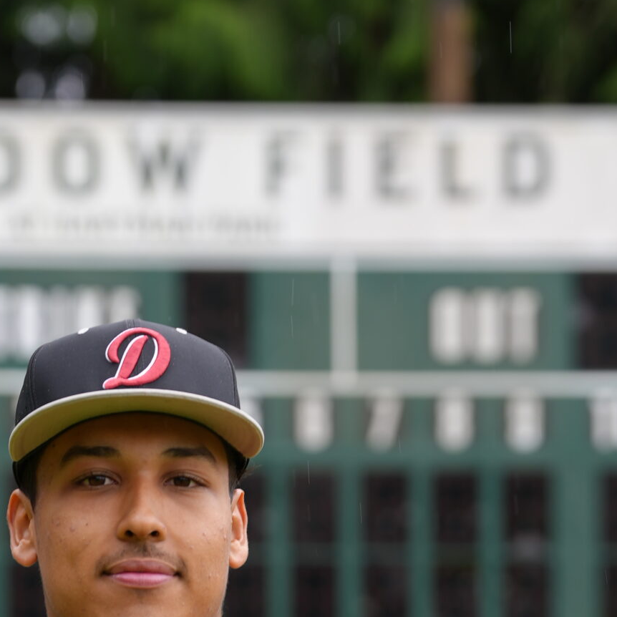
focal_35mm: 204
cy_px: 665
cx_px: 148
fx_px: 4114
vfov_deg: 8.5
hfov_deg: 8.6
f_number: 4
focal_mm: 101
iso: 80
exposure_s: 1/200
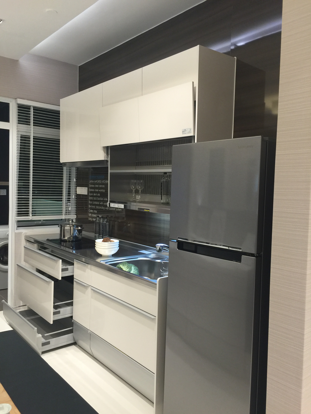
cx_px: 156
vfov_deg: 61.7
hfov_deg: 48.2
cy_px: 207
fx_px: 347
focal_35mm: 29
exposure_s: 1/33
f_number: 2.2
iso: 64
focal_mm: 4.15
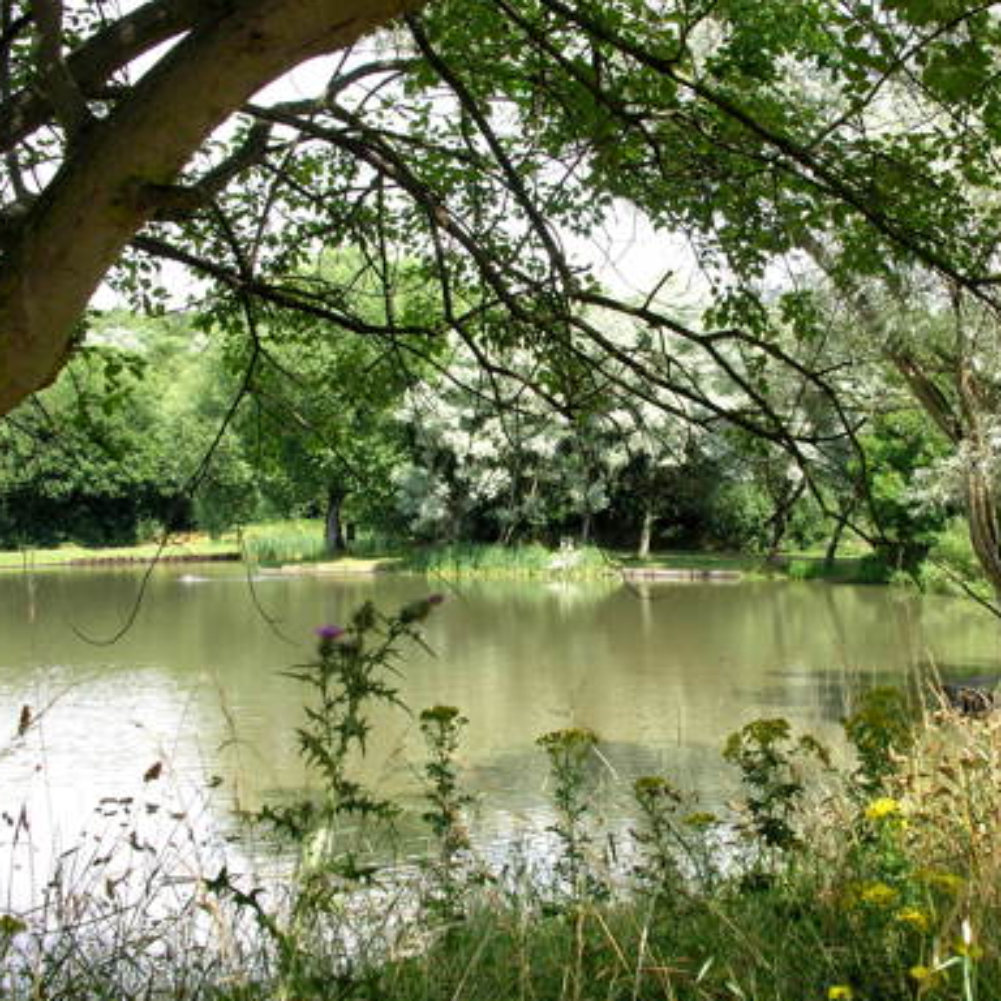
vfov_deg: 38.3
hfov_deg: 38.2
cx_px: 601
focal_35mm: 44
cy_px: 503
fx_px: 1440
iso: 50
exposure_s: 1/94.8
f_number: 5
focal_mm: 9.5
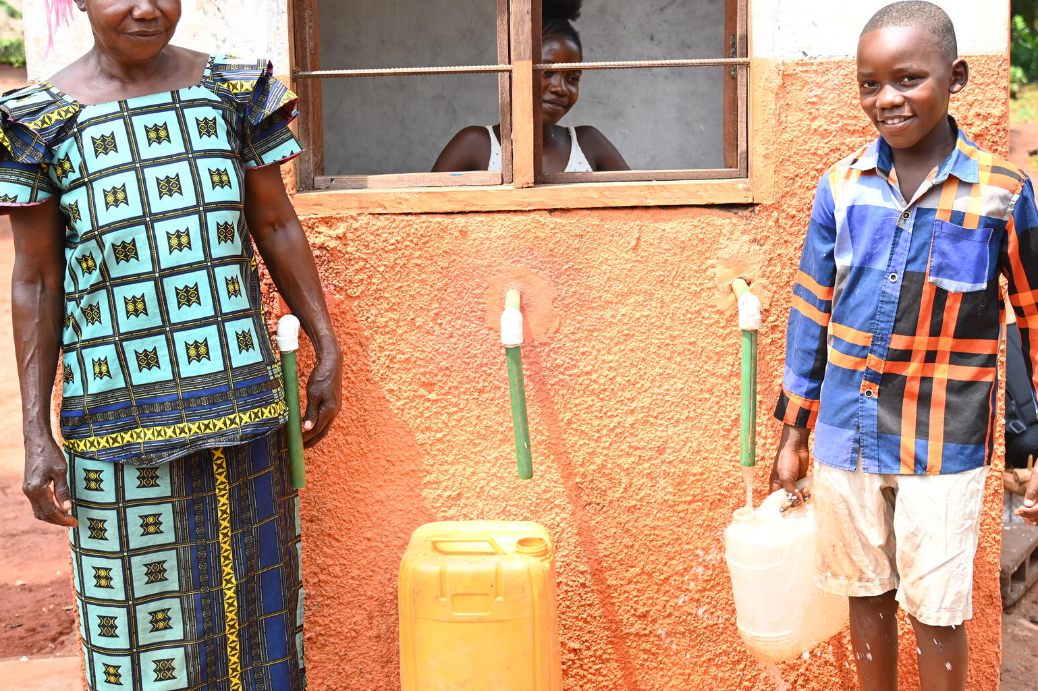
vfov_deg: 25.9
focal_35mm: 52
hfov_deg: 38.2
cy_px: 258
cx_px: 549
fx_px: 1499
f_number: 5
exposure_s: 1/250
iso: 200
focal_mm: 40
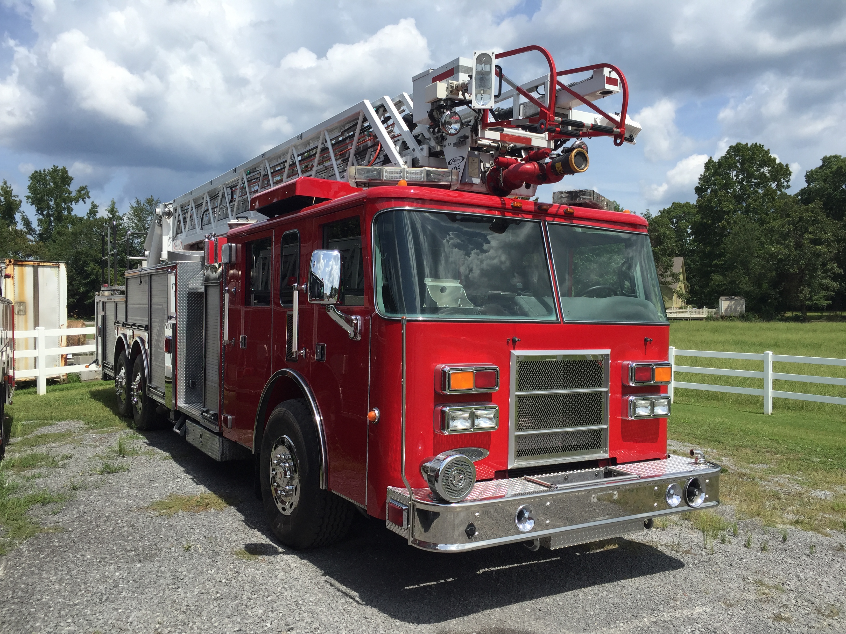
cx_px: 423
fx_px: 709
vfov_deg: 48.2
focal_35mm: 29
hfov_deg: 61.7
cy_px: 317
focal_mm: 4.15
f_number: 2.2
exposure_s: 1/2326
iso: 32
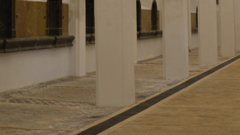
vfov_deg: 13.5
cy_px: -9
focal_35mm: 88
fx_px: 560
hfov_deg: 24.1
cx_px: 164
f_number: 3.5
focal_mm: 18
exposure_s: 1/30
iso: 400
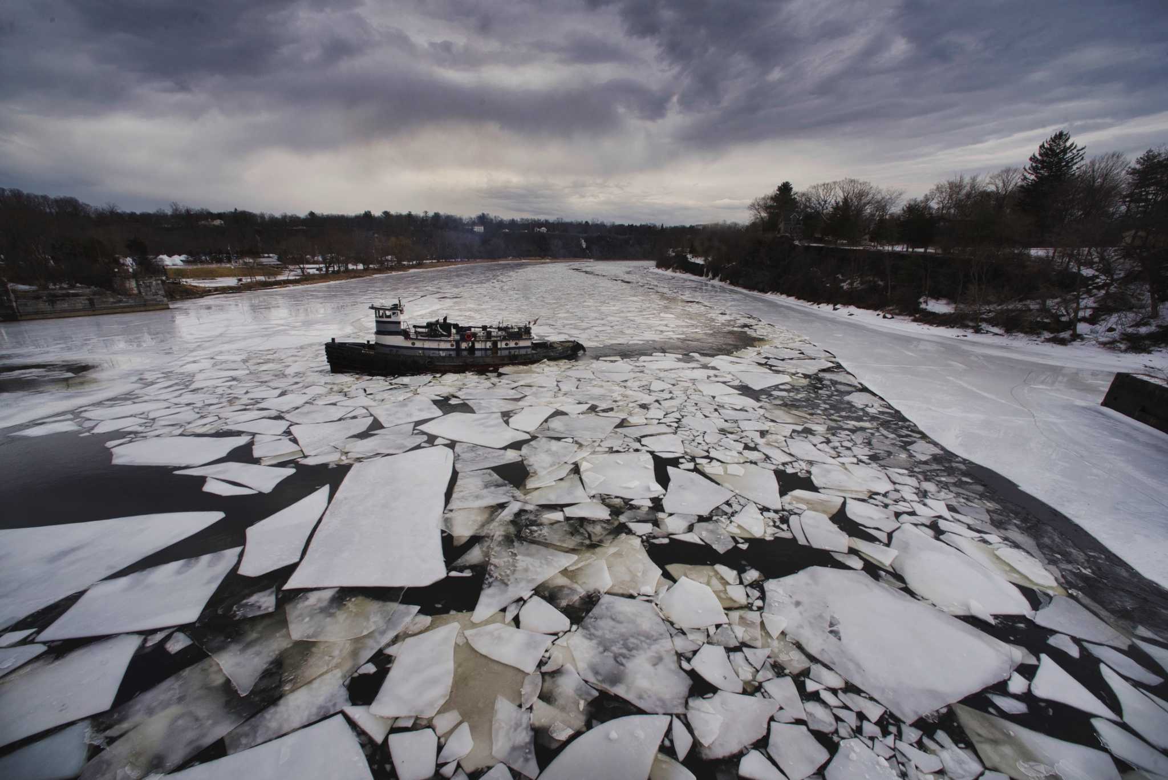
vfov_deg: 81.3
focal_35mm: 14
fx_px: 454
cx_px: 584
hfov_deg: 104.2
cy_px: 390
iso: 400
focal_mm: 14
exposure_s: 1/400
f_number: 11
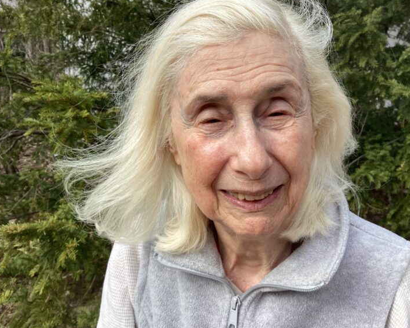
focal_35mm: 33
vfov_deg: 44.5
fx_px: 400
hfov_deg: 54.2
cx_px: 190
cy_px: 165
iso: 25
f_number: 2.4
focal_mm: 3.3
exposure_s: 1/405
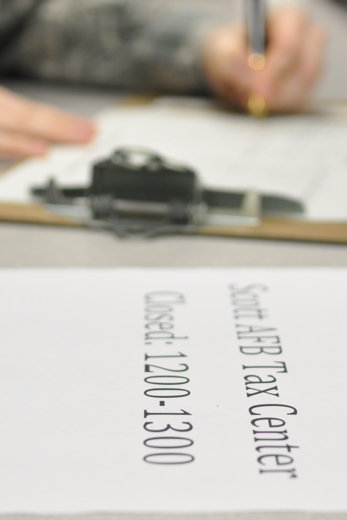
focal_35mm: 119
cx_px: 210
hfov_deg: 11.5
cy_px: 280
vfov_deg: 17.2
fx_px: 1720
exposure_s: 1/80
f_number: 2.8
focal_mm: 44
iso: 400
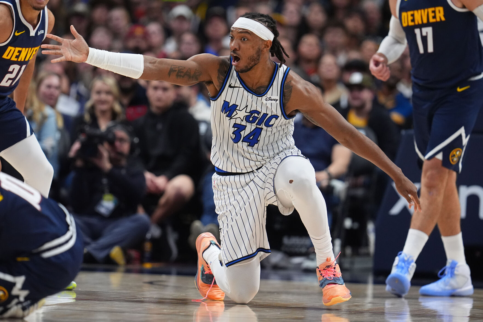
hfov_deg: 5.2
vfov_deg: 3.4
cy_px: 161
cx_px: 242
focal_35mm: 400
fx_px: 5366
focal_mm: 400
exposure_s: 1/1600
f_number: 3.5
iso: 5000
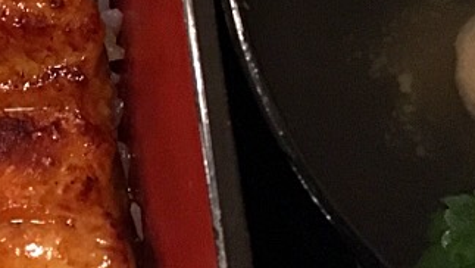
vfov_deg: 12.1
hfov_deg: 20.7
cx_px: -143
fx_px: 1184
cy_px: -165
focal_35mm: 94
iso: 400
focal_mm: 4.15
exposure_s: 1/15
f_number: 2.2
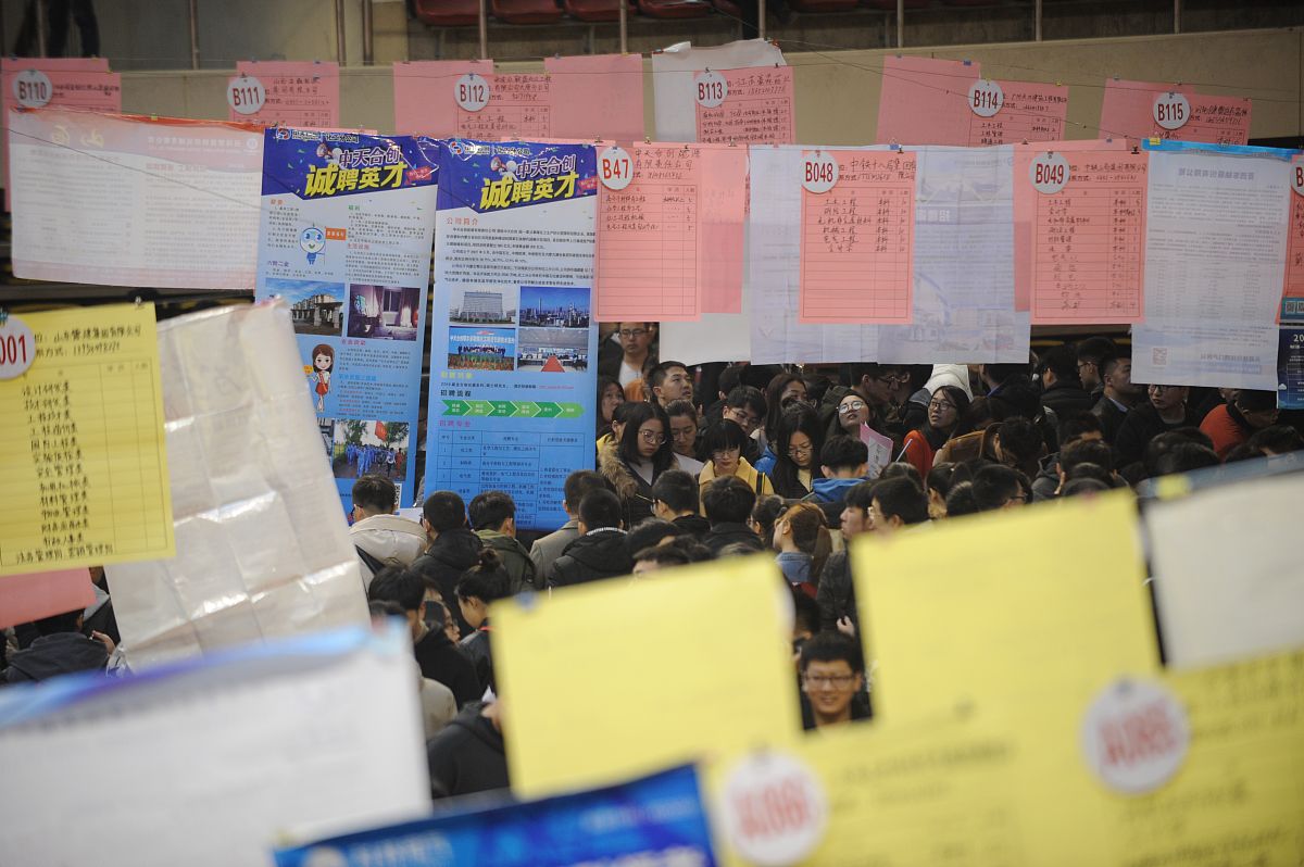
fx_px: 7238
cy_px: 434
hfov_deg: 10.3
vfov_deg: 6.9
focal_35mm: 200
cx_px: 652
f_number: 2.8
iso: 1250
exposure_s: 1/640
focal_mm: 200
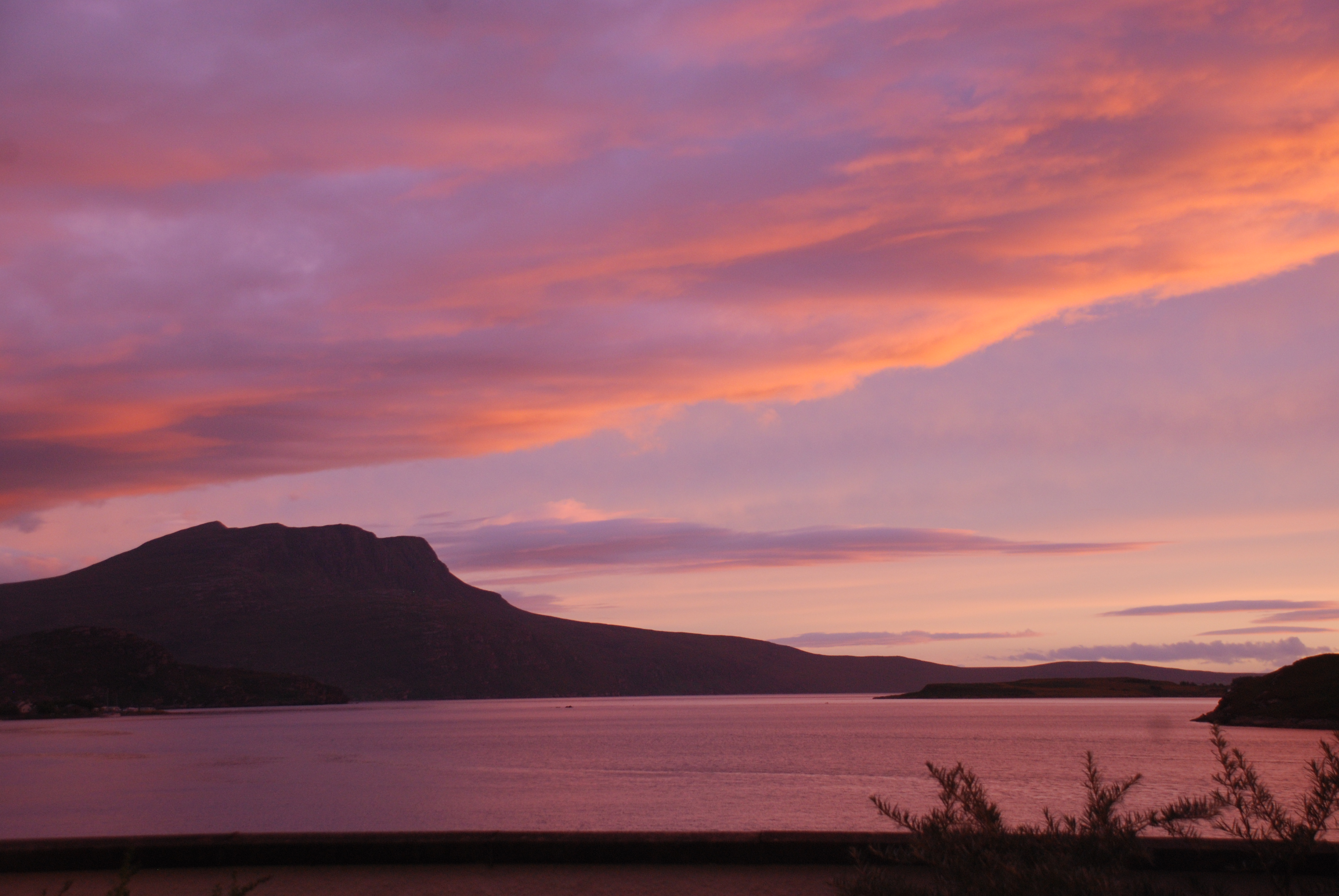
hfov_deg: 33.4
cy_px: 448
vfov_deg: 22.7
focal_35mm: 60
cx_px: 670
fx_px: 2234
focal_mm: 40
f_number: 6.3
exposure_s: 1/15
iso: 400
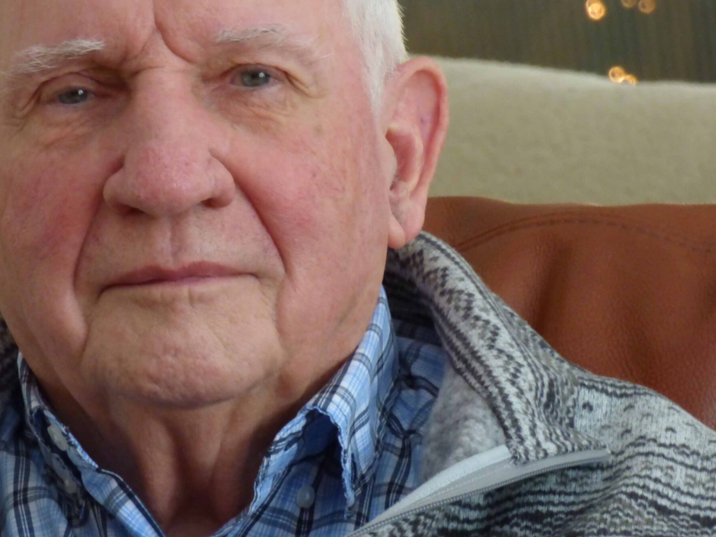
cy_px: 157
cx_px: 230
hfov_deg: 5.8
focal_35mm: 340
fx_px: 7033
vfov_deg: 4.4
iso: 640
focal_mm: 42.35
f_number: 5.5
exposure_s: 1/6
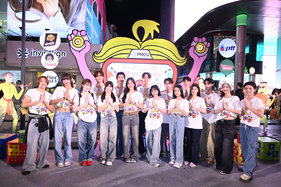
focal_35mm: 24
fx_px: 187
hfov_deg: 73.7
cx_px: 140
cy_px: 94
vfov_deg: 53.1
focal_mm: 24
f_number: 4
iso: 1600
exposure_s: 1/160
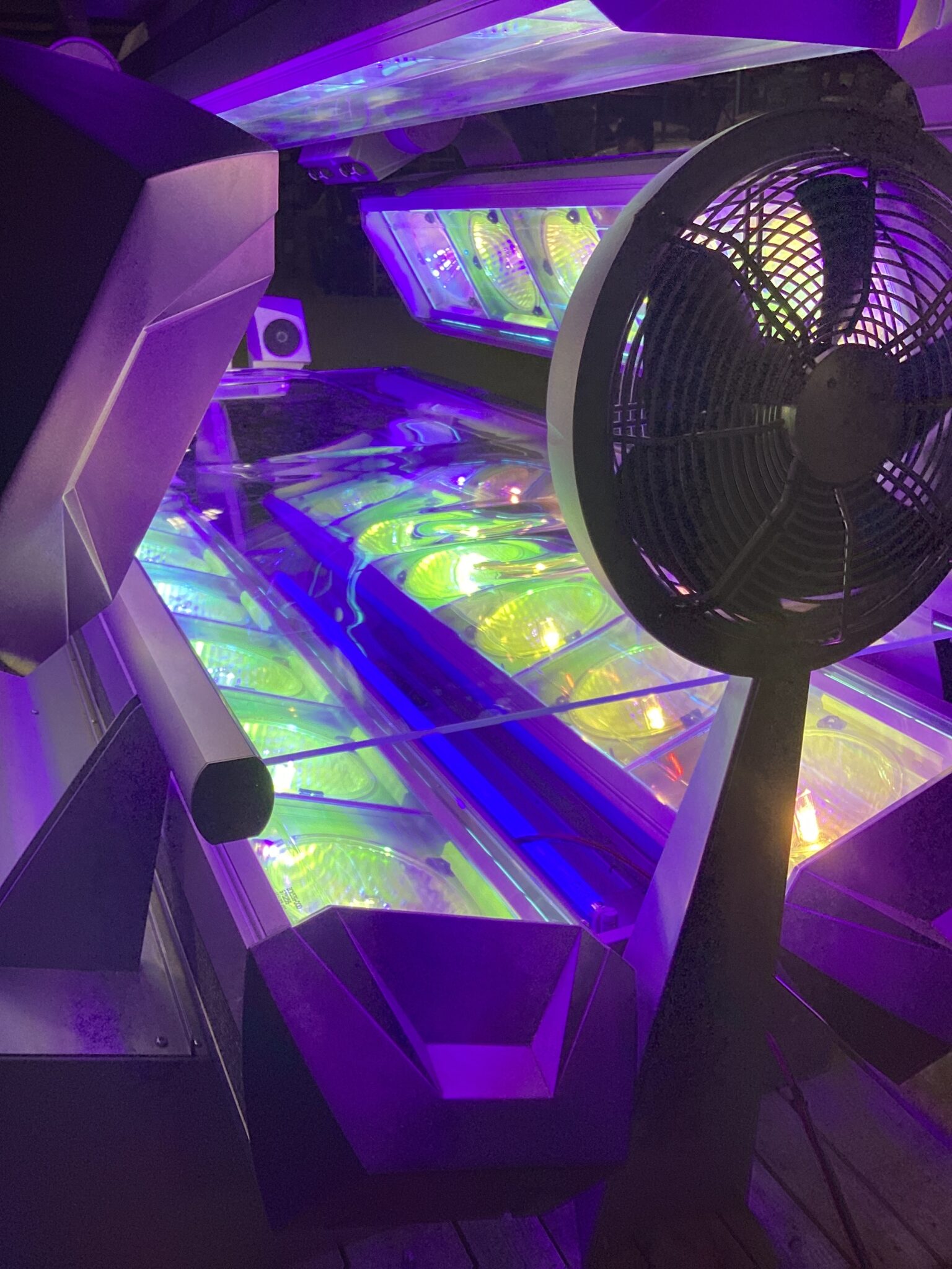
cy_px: 634
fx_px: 1137
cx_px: 476
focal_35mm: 31
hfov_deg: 45.4
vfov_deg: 58.4
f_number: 2.4
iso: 25
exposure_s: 1/120
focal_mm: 3.3
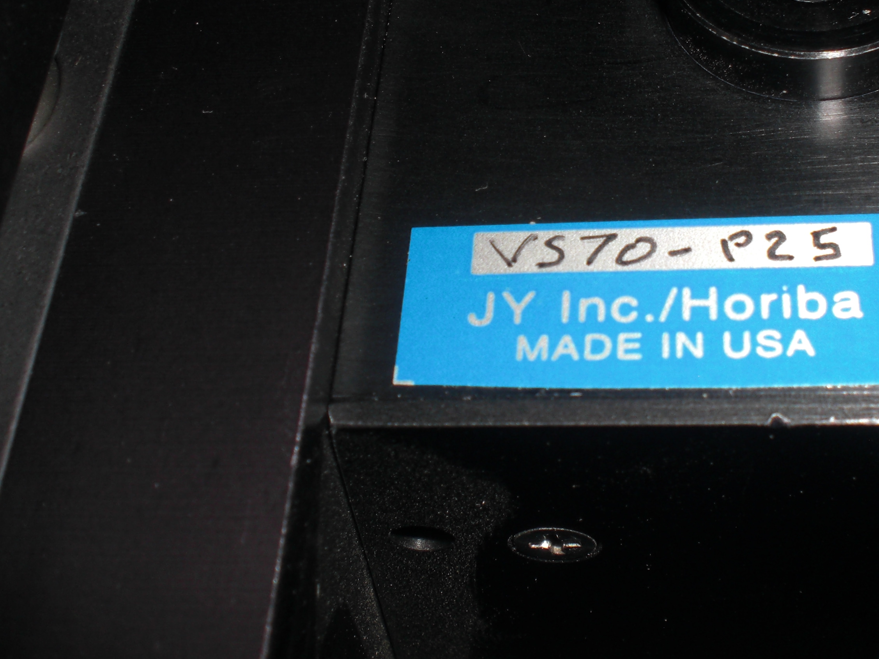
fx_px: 1397
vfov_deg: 26.5
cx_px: 623
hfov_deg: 34.4
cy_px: 298
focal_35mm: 55
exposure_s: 1/60
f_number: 5.6
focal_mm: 6.3
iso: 64
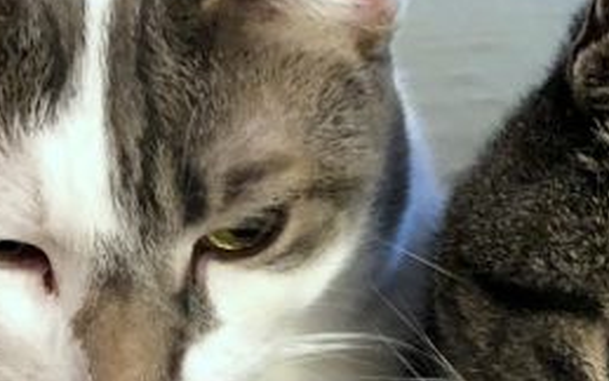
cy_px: 421
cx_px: 435
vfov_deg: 14.5
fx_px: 1461
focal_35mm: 88
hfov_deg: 23.4
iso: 100
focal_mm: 4
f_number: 1.8
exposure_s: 1/4
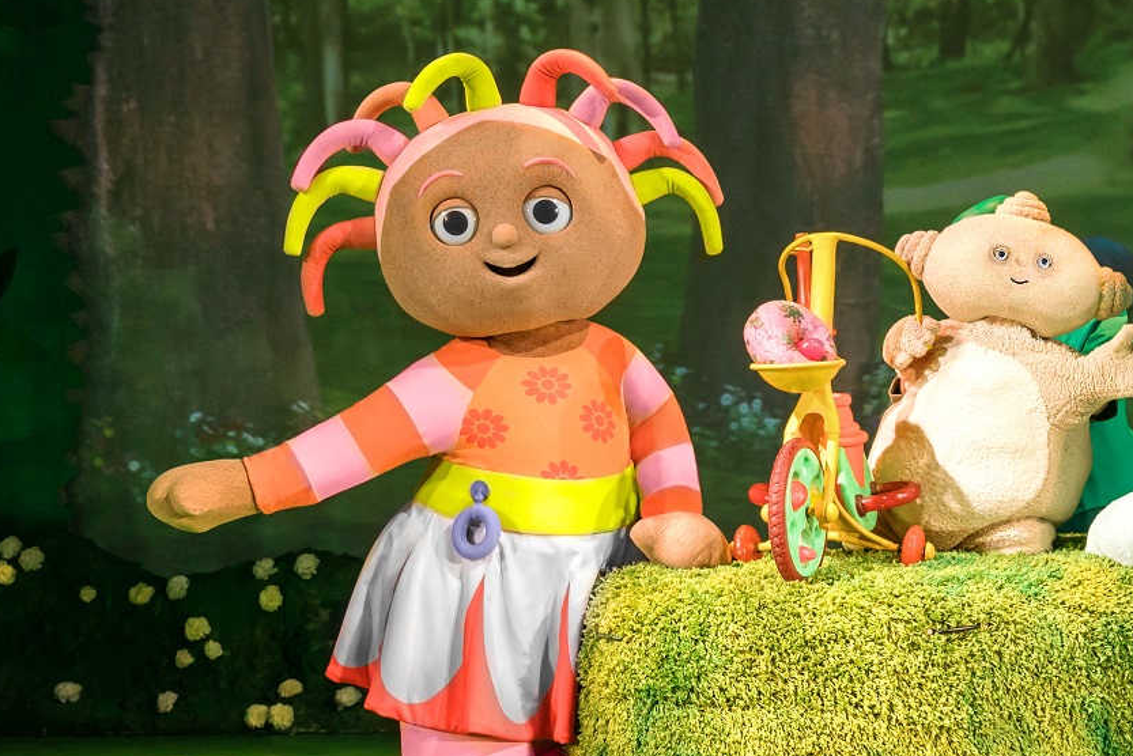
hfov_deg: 35.1
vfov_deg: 24.8
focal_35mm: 54
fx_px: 1700
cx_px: 979
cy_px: 574
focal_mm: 30
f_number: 5.6
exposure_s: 1/80
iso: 1250
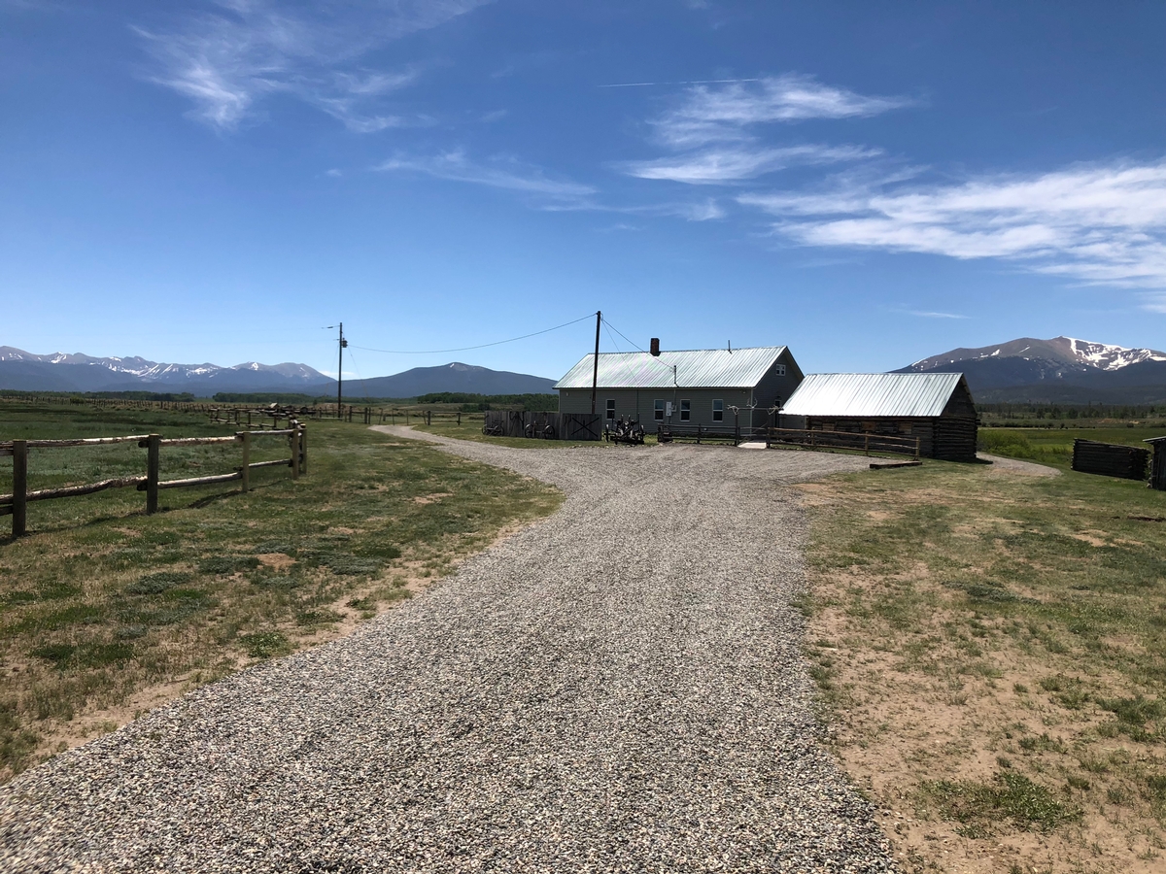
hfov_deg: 63.4
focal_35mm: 28
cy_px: 437
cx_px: 583
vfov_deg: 49.7
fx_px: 943
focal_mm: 3.99
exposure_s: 1/2558
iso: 20
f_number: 1.8
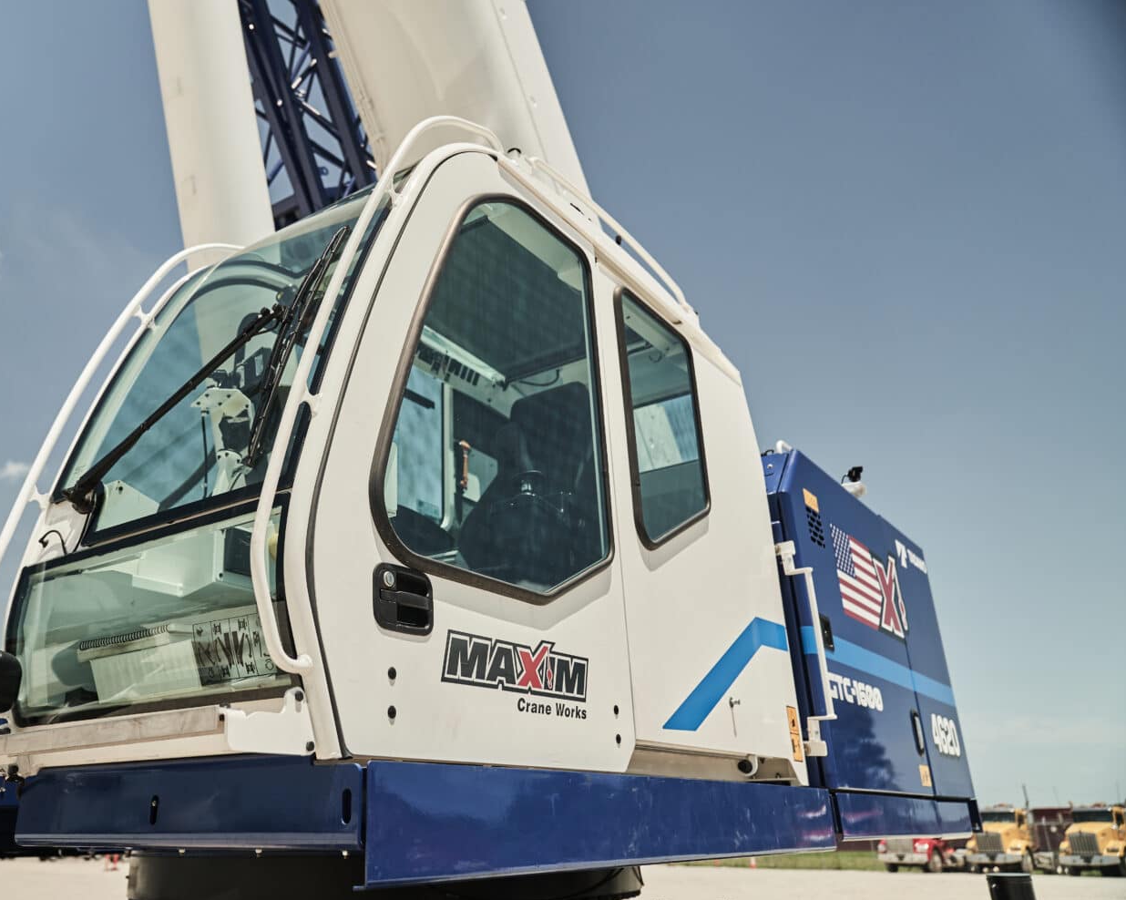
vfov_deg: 51.5
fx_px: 933
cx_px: 432
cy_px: 436
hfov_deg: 61.5
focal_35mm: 28
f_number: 2.8
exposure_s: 1/250
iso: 160
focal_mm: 24
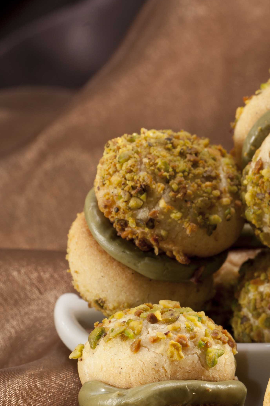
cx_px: 265
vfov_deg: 11.7
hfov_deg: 7.8
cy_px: 249
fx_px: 1971
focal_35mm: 175
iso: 200
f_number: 19
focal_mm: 85
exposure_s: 1/250
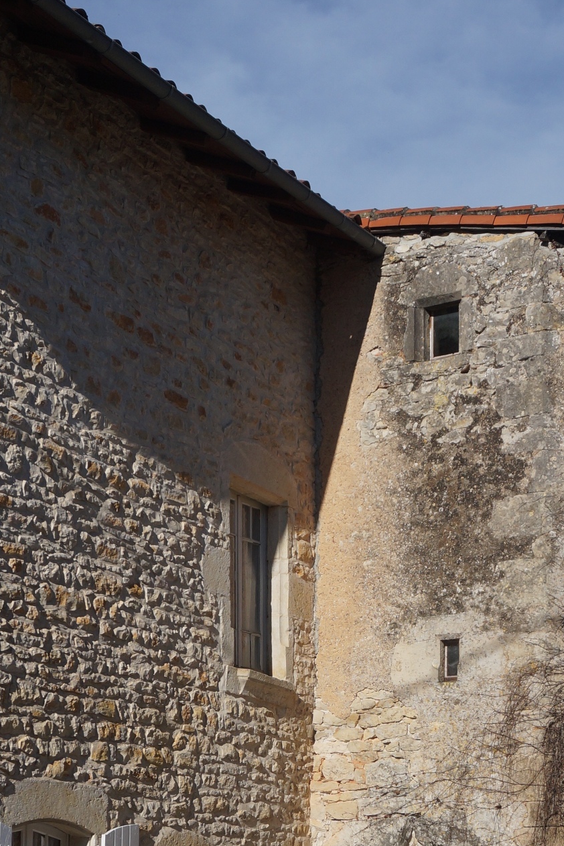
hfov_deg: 22.3
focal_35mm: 61
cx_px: 328
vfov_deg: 32.5
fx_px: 1433
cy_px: 593
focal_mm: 22
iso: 200
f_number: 5.6
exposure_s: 1/2000
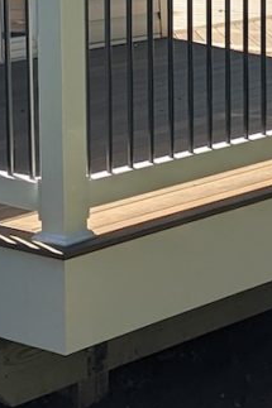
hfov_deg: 9.9
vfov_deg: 14.5
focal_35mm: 139
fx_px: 1577
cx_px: 123
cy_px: -1
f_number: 1.73
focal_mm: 4.38
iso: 52
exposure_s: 1/2342
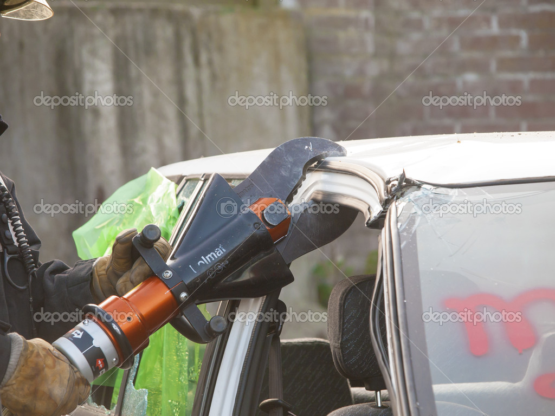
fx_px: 4714
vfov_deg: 5.1
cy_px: 208
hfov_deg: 6.7
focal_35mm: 294
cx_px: 278
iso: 400
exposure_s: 1/250
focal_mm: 147
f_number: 5.6
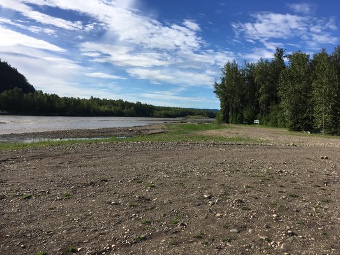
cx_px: 170
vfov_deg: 48.2
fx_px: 285
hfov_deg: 61.6
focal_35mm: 29
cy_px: 128
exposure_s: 1/2024
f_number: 2.2
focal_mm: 4.15
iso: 25
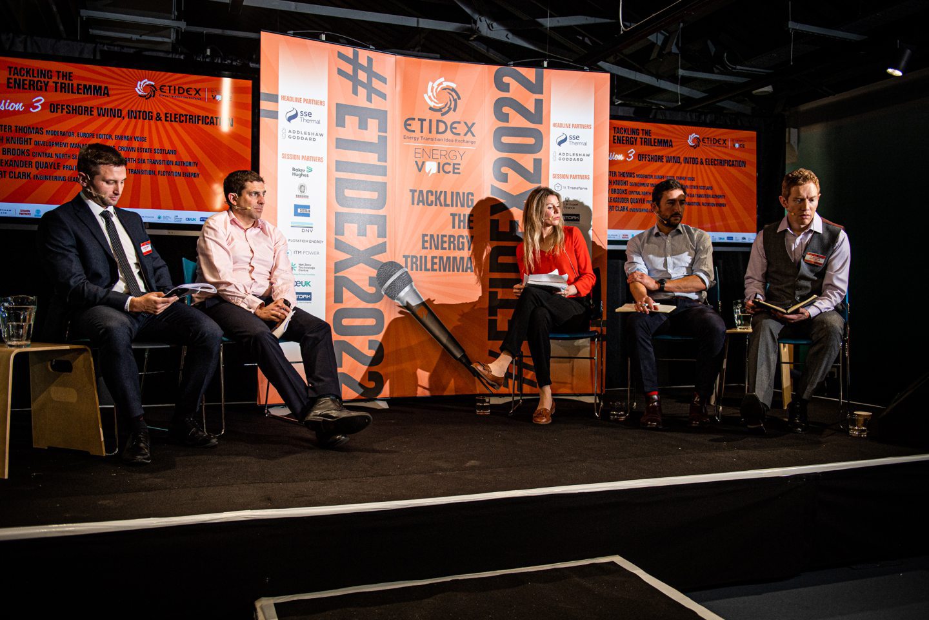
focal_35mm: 31
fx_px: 800
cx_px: 464
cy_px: 310
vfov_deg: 42.3
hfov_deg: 60.3
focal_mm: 31
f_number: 2.8
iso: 1000
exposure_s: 1/1000
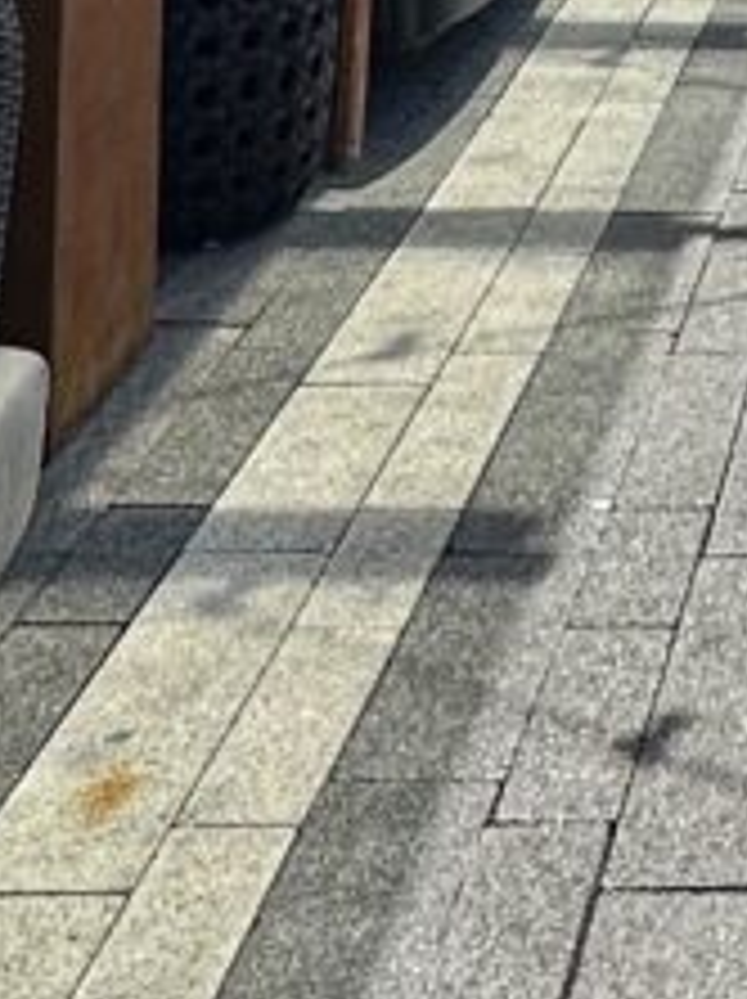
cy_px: -868
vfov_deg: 16.1
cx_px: 1228
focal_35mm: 101
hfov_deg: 13.5
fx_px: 2912
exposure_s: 1/3205
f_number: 2.2
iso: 50
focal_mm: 2.22
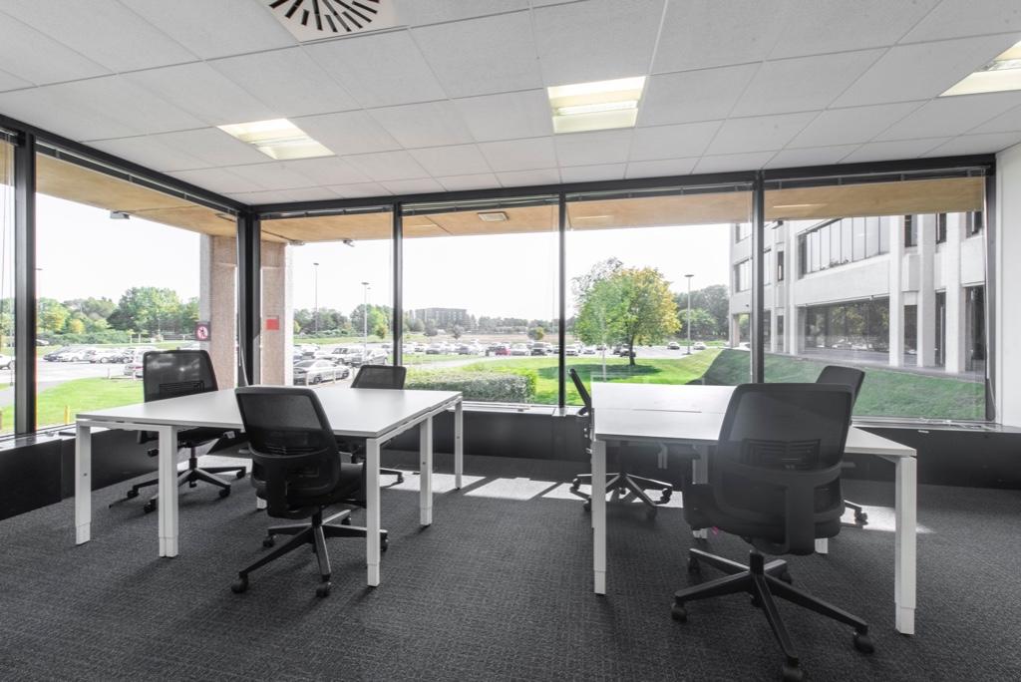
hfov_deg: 104.2
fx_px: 397
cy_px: 341
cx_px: 510
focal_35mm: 14
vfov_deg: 81.3
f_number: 16
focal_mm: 14
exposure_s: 1/350
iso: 200
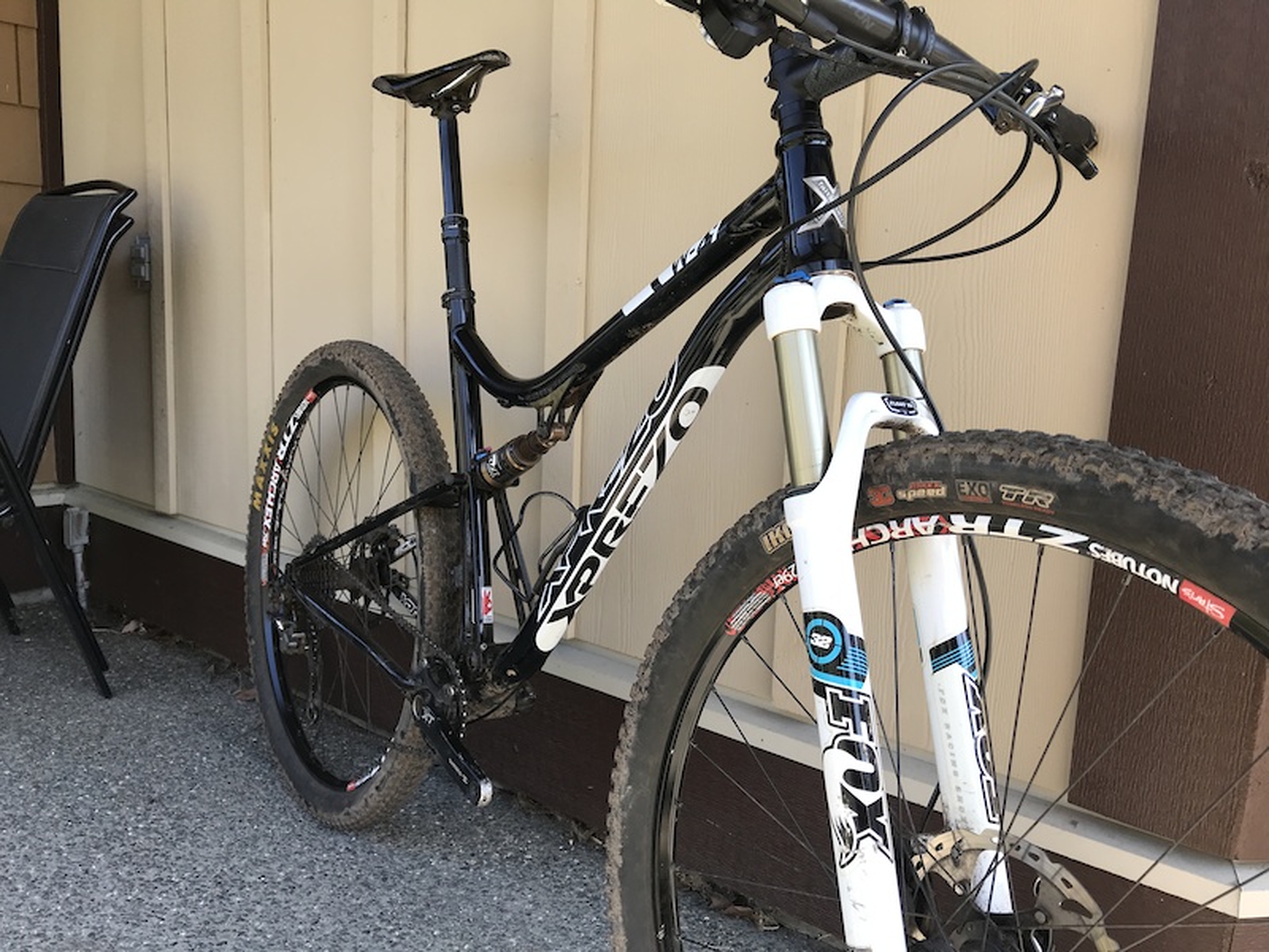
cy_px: 476
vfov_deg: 49.7
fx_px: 1026
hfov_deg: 63.4
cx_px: 634
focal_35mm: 28
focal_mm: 3.99
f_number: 1.8
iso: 20
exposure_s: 1/154
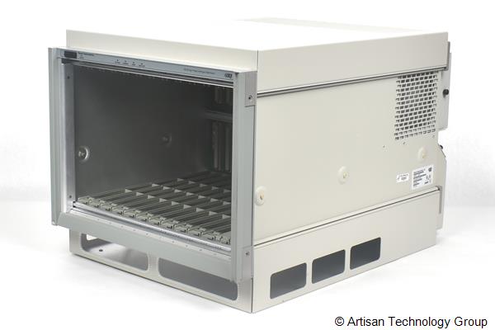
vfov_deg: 43.6
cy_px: 165
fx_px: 412
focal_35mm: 30
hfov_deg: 61.9
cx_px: 248
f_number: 10
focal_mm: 20
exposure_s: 1/200
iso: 100
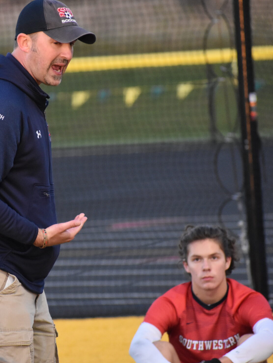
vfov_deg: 3.6
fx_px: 5751
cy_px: 174
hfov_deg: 2.7
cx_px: 47
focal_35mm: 547
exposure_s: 1/500
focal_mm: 220
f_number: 5.6
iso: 2500
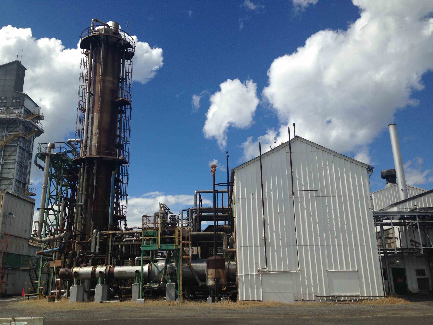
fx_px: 413
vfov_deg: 42.9
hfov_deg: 55.4
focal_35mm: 33
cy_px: 162
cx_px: 216
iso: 50
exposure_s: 1/2857
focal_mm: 4.12
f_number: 2.4
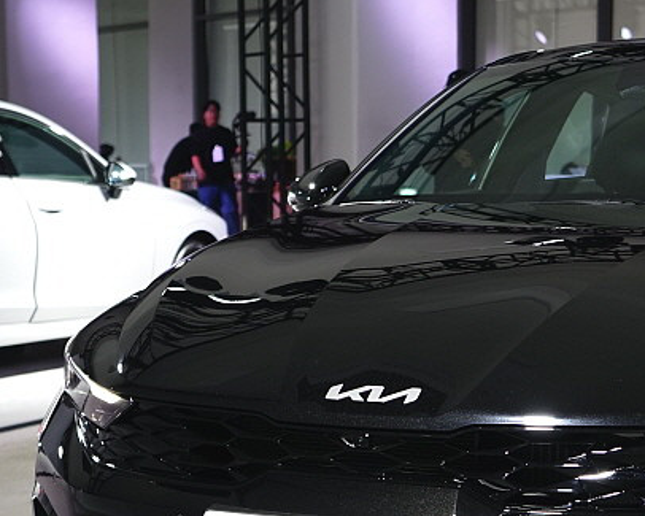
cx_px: 419
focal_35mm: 97
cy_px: 437
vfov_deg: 15.7
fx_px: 1852
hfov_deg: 19.7
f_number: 4
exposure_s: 1/60
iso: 320
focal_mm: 41
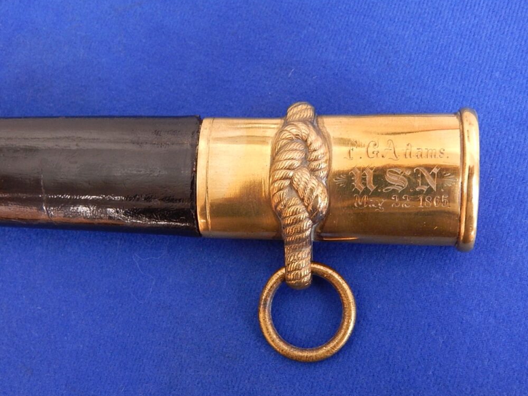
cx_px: 262
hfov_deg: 47.9
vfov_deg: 36.8
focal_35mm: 39
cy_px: 197
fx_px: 595
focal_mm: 6.8
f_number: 3.4
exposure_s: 1/13
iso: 400
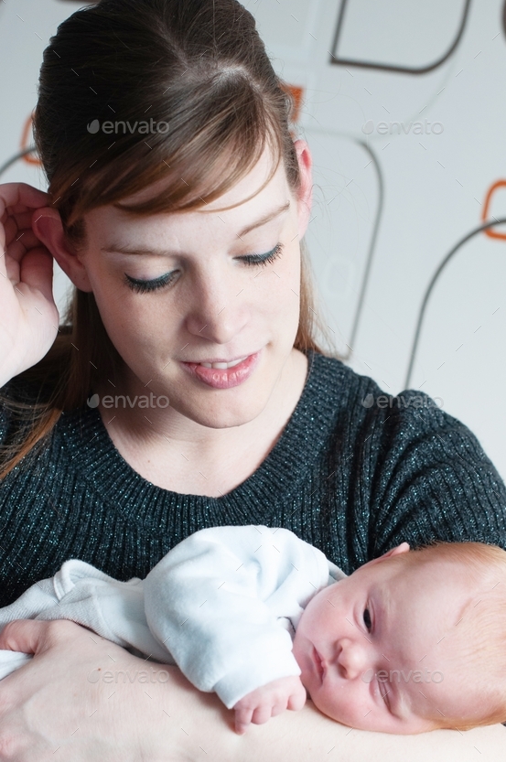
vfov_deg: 25.4
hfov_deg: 17.0
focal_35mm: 80
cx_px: 263
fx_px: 1691
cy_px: 396
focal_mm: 50
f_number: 4.5
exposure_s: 1/160
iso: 640
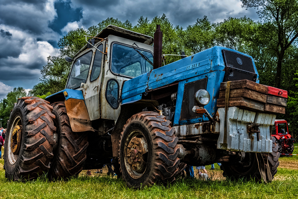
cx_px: 149
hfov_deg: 44.5
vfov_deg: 30.5
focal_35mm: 44
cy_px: 100
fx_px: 364
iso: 400
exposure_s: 1/400
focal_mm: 44
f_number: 8
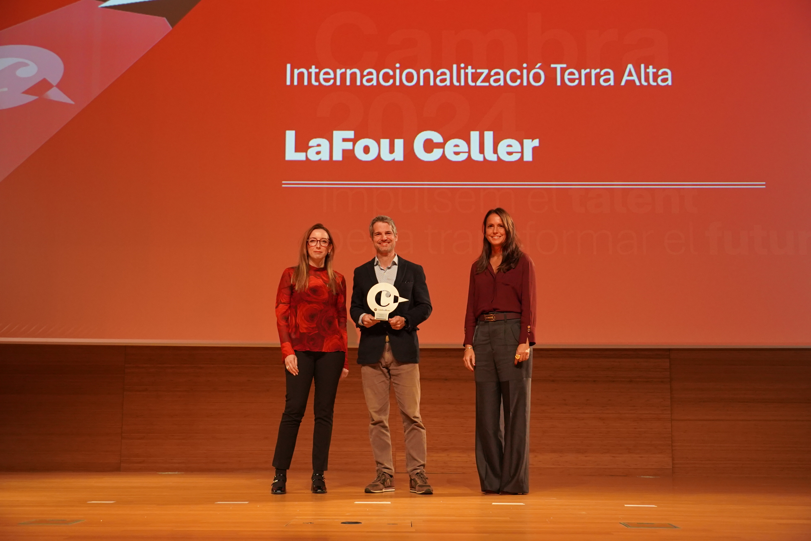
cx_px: 406
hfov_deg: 40.3
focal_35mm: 49
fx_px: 1104
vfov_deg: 27.5
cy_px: 270
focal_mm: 33
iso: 2500
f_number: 4.5
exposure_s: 1/160
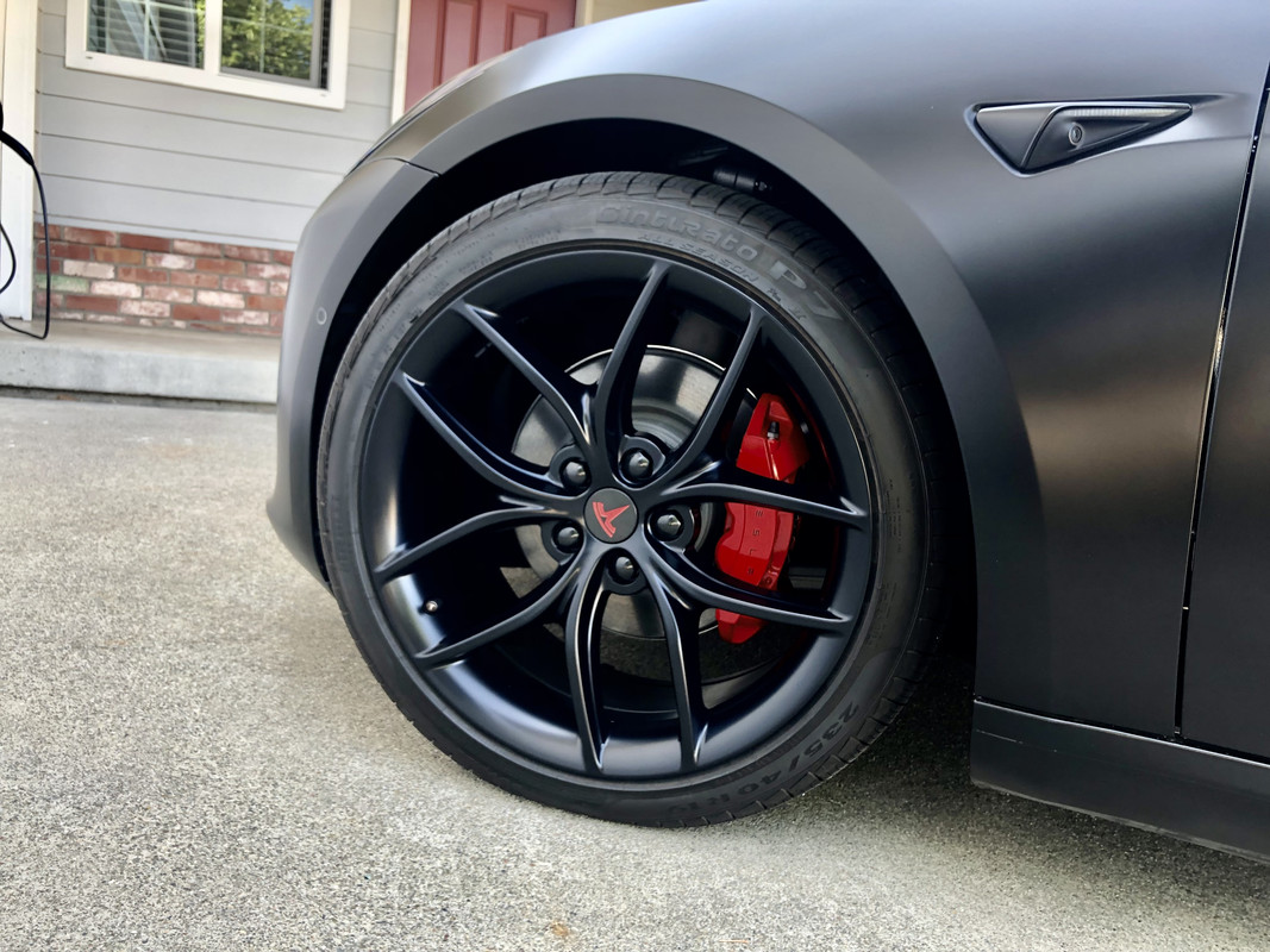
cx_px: 635
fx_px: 1027
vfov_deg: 49.7
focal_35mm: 28
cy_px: 476
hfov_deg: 63.4
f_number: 1.8
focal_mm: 4
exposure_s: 1/120
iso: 50
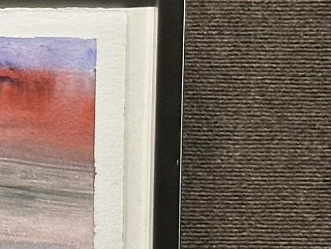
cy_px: 138
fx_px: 2994
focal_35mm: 313
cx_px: -700
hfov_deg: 5.8
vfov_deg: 4.8
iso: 50
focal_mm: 6.86
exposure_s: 1/60
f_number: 1.78
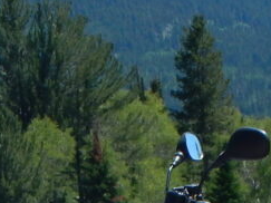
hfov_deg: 6.7
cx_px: 110
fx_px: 2316
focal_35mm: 296
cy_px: 429
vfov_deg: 4.9
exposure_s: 1/800
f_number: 4.2
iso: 125
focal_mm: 10.8
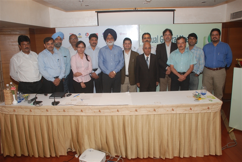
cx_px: 121
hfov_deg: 61.8
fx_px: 202
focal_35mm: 30
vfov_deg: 43.8
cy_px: 81
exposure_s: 1/125
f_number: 5.6
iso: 400
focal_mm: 20
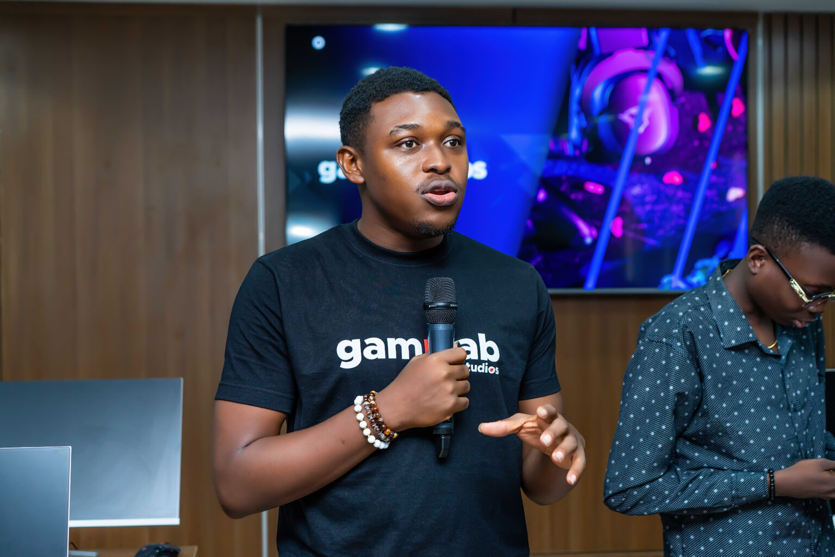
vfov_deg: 24.6
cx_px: 418
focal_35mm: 55
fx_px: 1276
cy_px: 278
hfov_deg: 36.2
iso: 1000
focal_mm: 55
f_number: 4.5
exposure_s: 1/125
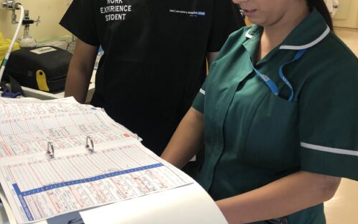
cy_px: 57
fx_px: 449
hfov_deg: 42.8
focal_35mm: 46
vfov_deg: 27.6
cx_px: 114
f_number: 1.8
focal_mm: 3.99
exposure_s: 1/22
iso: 32
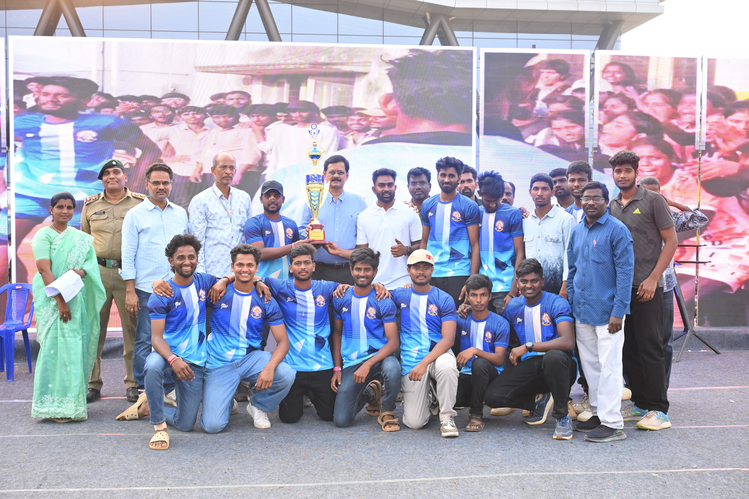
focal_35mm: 44
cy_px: 250
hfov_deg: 44.5
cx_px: 374
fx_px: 915
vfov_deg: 30.5
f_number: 7.1
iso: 1000
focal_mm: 44
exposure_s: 1/250
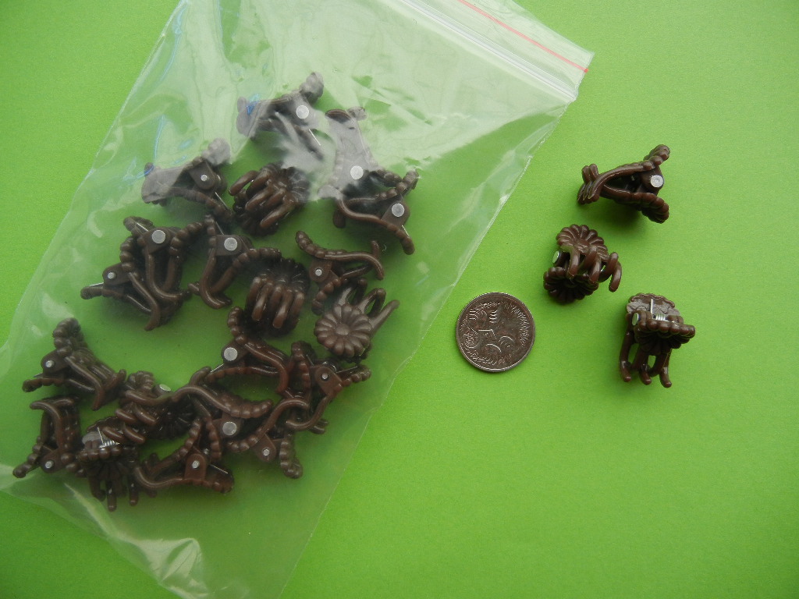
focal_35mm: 30
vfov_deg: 46.8
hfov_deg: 60.0
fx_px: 692
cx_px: 400
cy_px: 300
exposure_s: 1/92.3
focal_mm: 5.4
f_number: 3.5
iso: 160
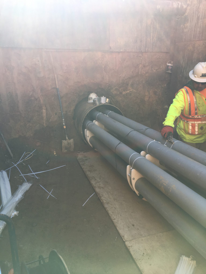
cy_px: 137
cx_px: 103
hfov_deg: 48.2
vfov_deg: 61.7
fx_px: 230
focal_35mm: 29
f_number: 2.2
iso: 25
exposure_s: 1/207
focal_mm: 4.15
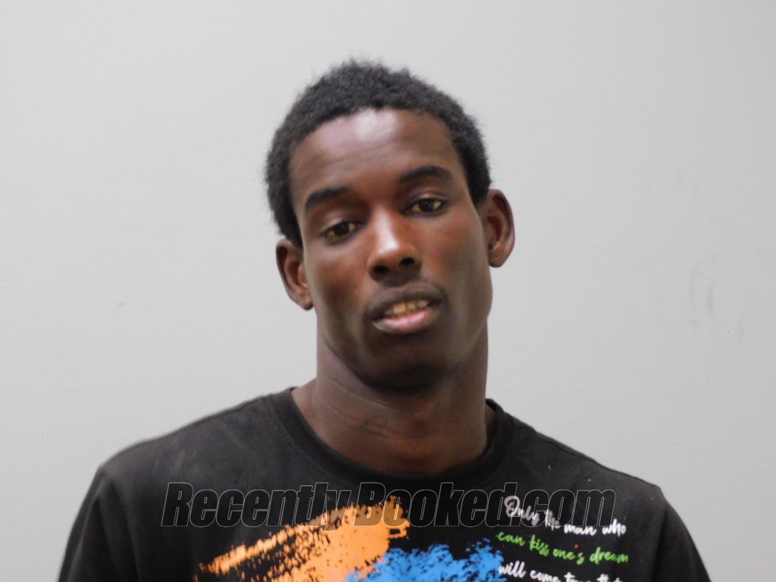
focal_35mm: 135
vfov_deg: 11.0
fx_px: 3026
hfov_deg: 14.6
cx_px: 388
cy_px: 291
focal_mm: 24.2
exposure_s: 1/15
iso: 720
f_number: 5
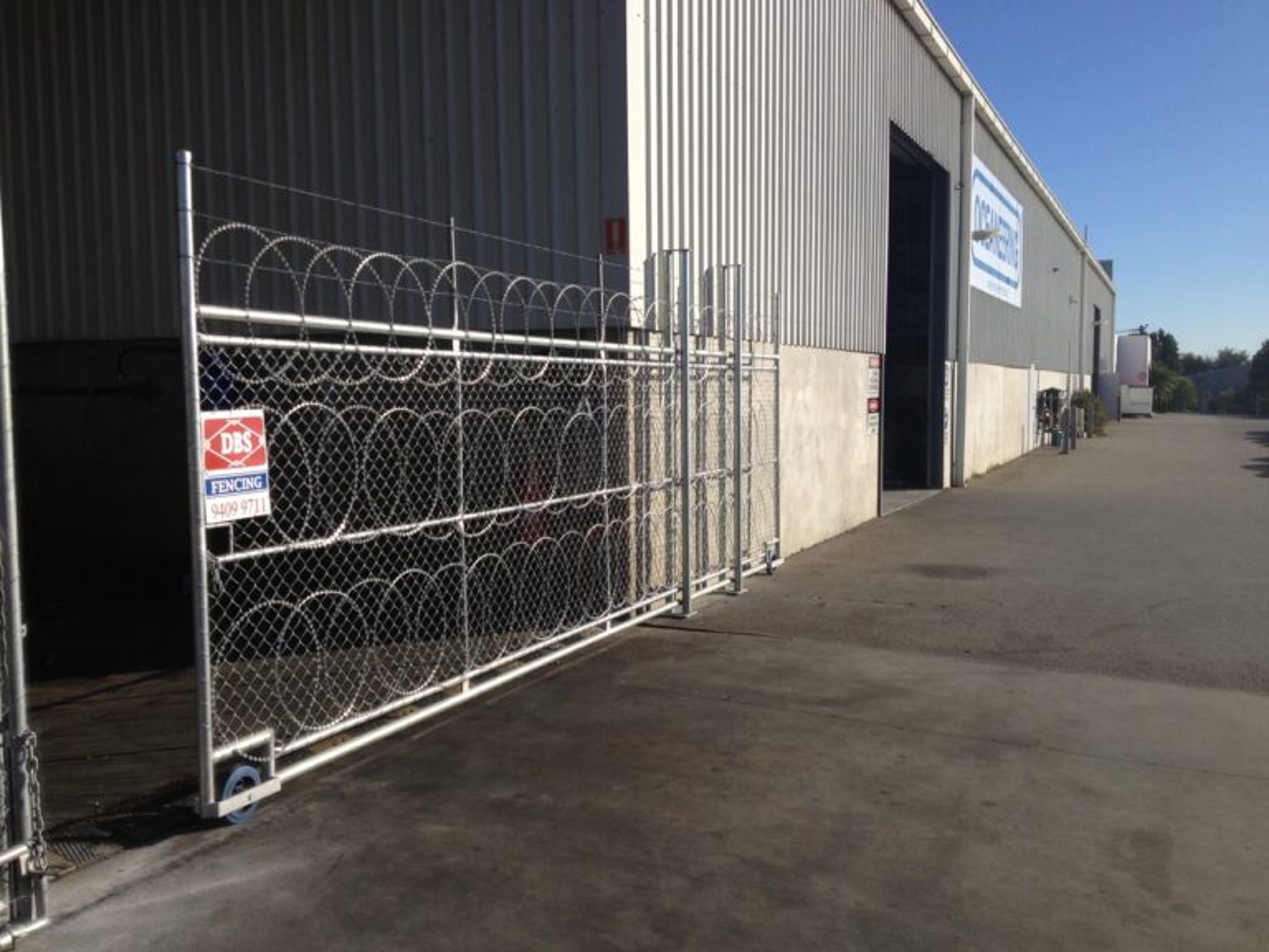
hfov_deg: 52.6
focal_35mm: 35
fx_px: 1283
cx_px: 634
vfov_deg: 40.7
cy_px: 476
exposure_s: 1/2208
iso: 50
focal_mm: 4.28
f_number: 2.4
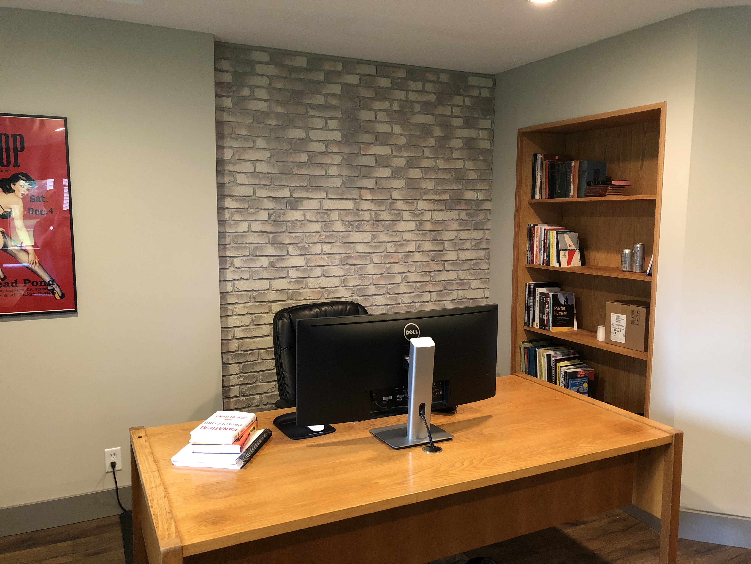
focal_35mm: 28
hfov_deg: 63.4
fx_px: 607
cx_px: 376
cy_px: 282
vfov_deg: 49.7
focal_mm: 4
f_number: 1.8
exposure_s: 1/15
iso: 100
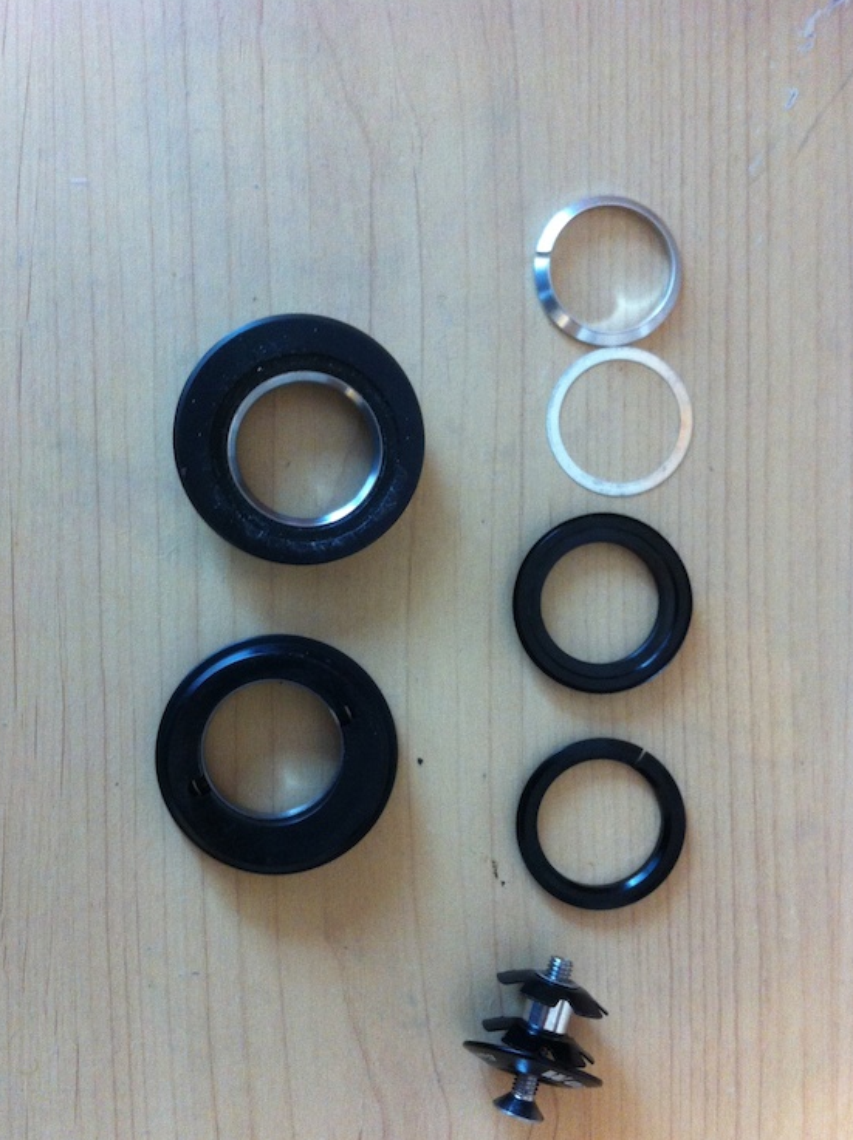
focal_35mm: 38
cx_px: 420
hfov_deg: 37.6
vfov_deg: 49.0
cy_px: 611
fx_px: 1251
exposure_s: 1/15
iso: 200
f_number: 2.8
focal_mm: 3.85
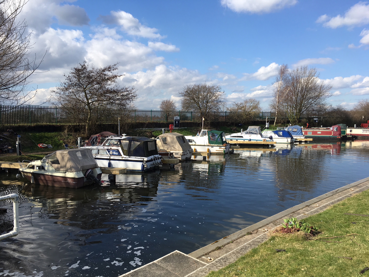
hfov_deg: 61.7
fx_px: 309
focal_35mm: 29
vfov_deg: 48.2
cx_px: 184
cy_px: 138
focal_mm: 4.15
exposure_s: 1/1282
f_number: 2.2
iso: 25
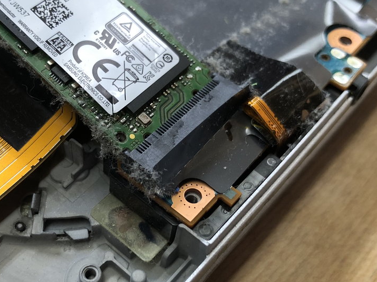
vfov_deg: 30.8
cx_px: 140
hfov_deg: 40.2
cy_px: 160
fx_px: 512
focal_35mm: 47
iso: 50
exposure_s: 1/15
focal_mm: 3.99
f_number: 1.8
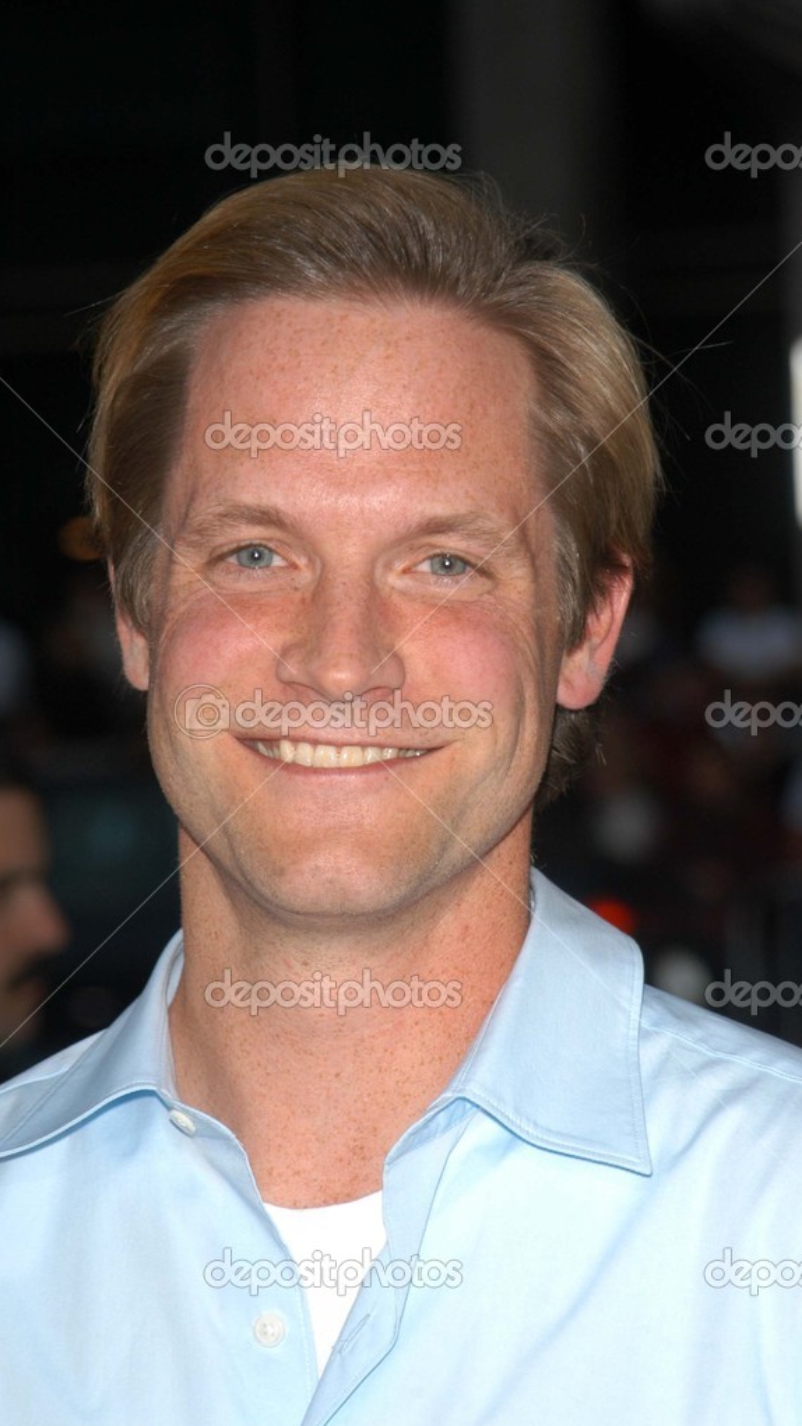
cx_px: 333
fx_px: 7143
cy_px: 714
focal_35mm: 189
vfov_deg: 11.4
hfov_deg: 6.4
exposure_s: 1/180
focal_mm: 120
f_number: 6.3
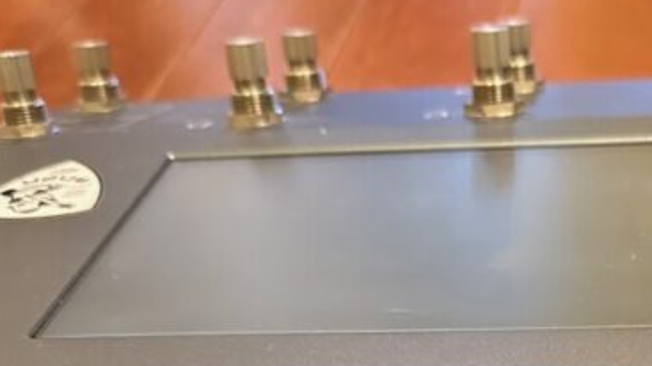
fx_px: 1158
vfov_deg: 16.2
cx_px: 584
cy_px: 578
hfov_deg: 30.1
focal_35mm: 67
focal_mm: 6.86
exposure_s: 1/33
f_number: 1.78
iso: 1000
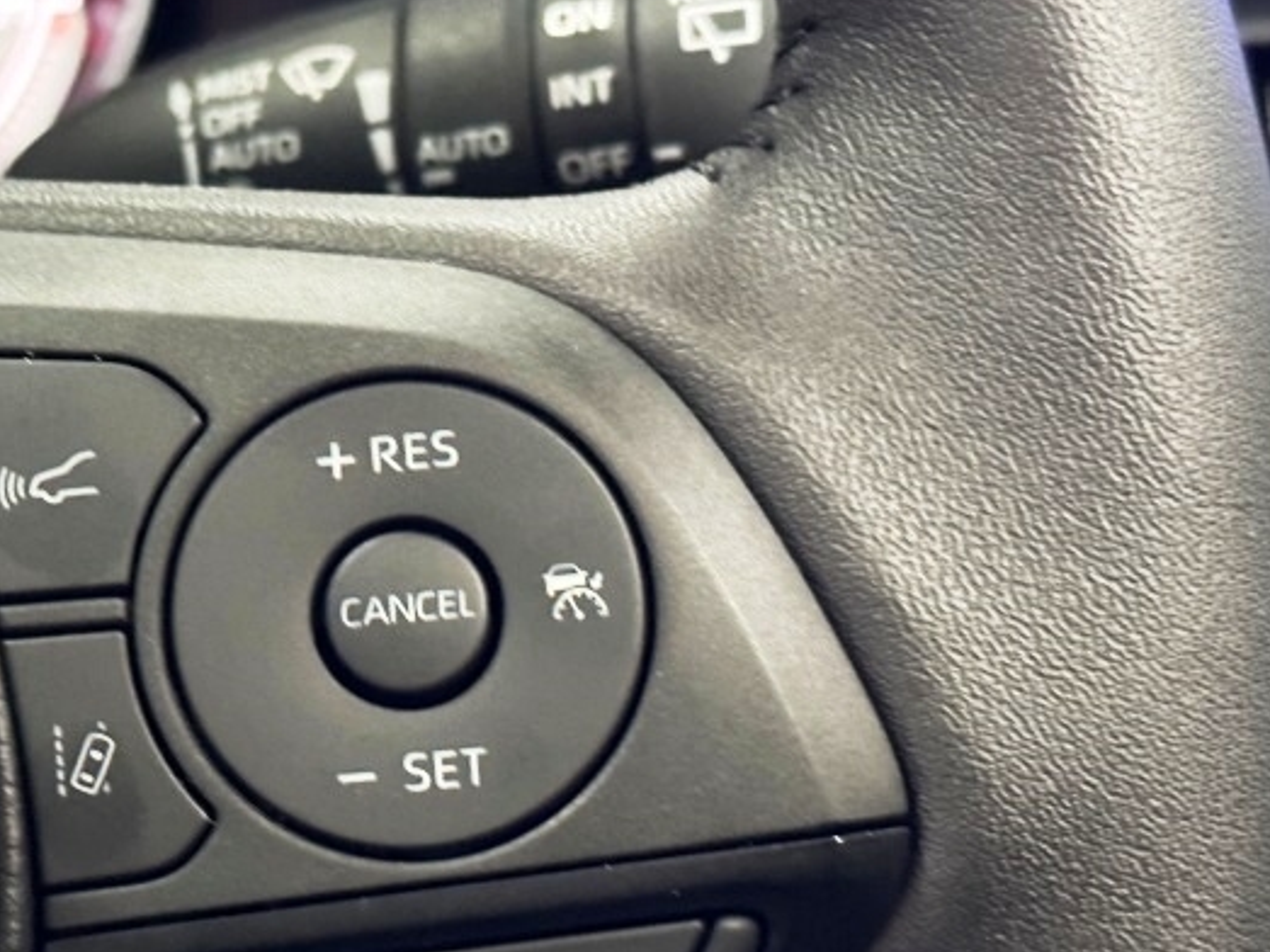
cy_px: 583
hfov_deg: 20.6
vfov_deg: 15.7
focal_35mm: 94
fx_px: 3448
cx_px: 267
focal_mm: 6.86
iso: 640
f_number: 1.78
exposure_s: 1/24
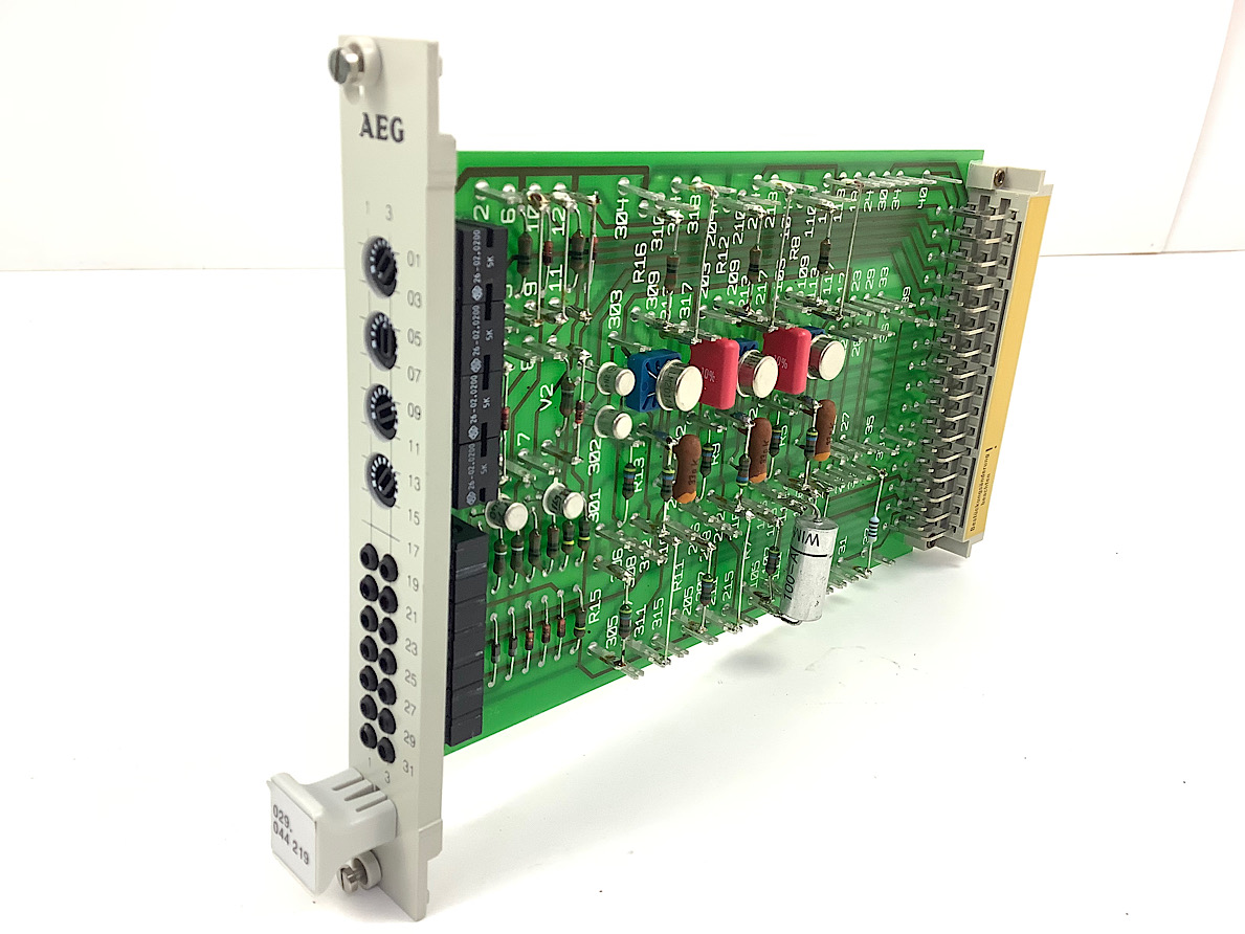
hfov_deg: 58.3
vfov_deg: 45.4
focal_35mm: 31
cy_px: 467
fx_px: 1115
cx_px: 622
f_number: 2.4
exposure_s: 1/50
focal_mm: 3.3
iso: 100
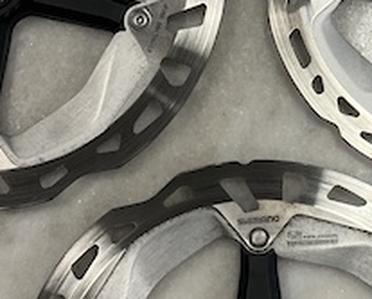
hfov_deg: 19.5
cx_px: 226
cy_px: 187
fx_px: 1080
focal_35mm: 98
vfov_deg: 15.7
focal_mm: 5.1
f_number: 1.6
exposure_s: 1/120
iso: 80
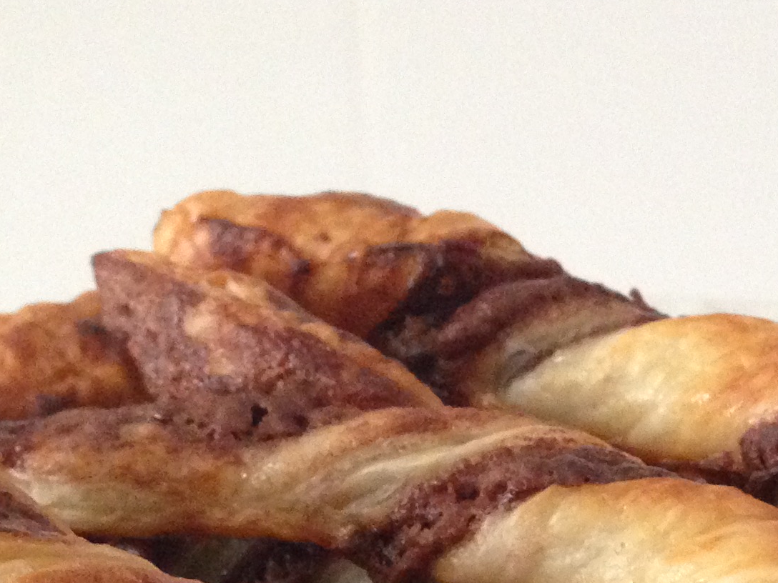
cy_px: 822
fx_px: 2225
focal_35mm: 99
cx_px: 661
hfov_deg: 19.6
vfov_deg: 14.2
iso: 400
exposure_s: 1/20
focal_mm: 4.12
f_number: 2.4
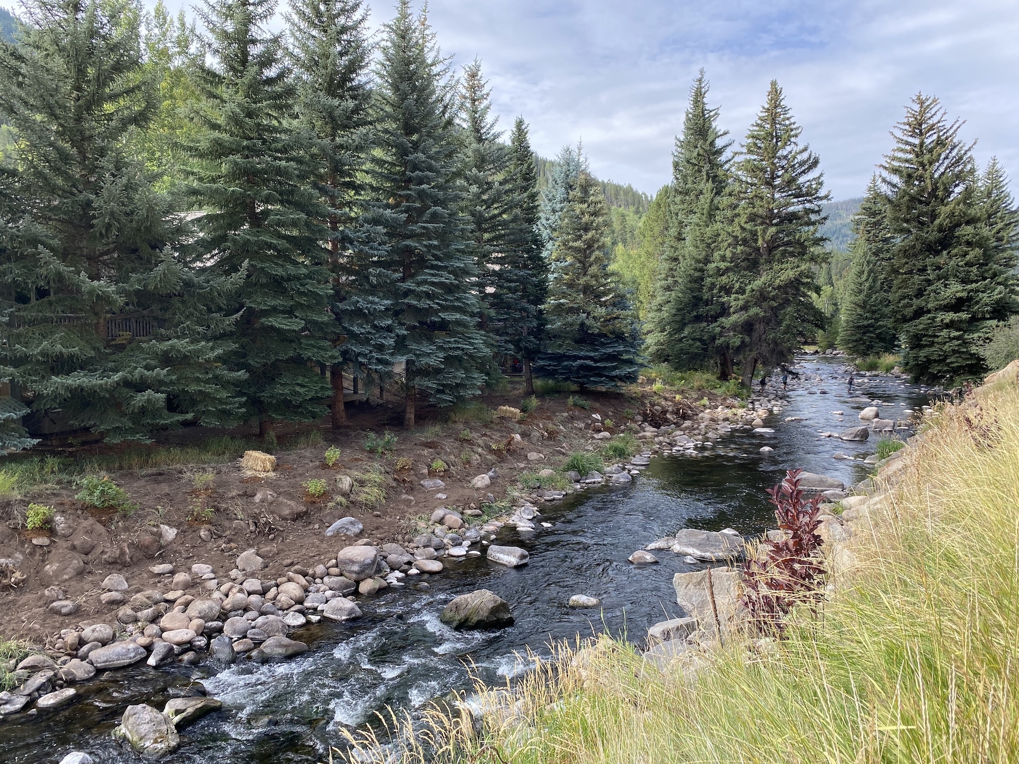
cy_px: 382
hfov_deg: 67.3
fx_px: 765
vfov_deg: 53.1
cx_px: 510
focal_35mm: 26
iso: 32
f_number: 1.8
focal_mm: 4.25
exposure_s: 1/552
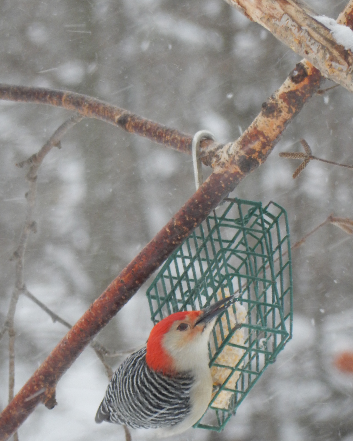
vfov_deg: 1.9
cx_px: 179
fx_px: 13436
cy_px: 282
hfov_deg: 1.5
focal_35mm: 1029
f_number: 6.4
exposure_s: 1/125
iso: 180
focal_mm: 135
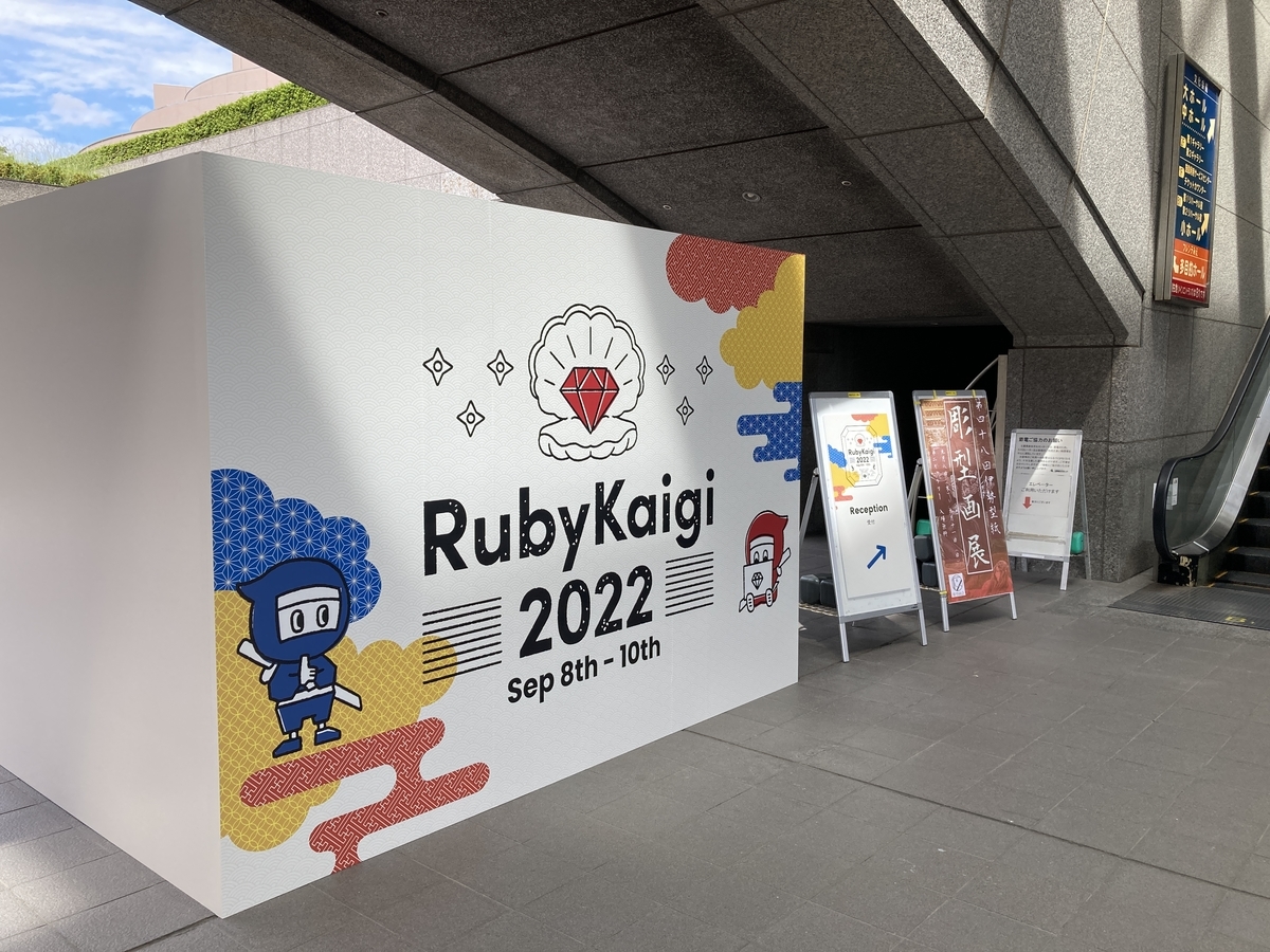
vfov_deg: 49.7
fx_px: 1027
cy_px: 476
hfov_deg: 63.4
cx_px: 635
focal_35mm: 28
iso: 20
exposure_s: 1/510
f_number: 1.8
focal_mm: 3.99
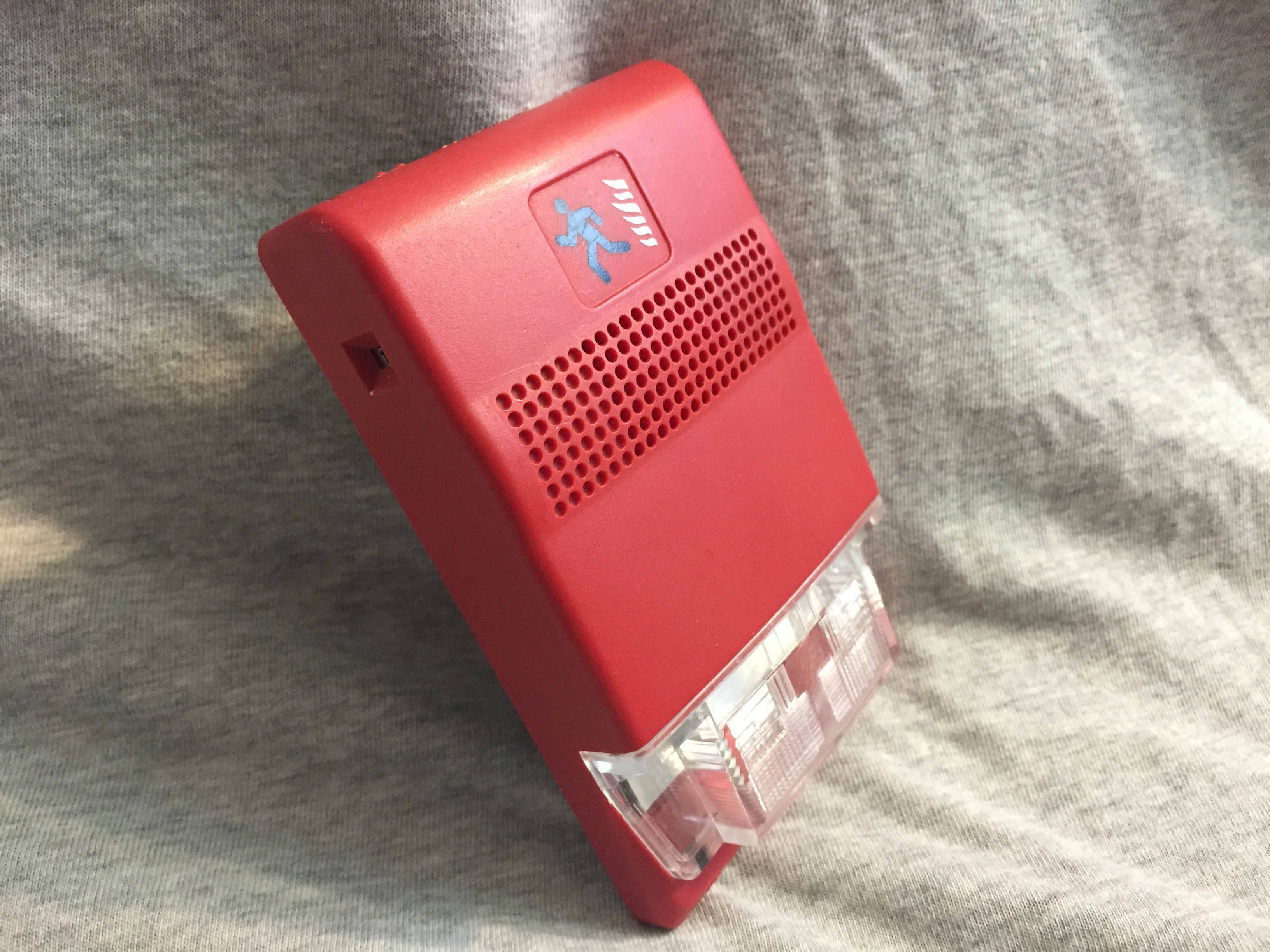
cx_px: 635
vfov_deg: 48.2
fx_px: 1064
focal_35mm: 29
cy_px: 476
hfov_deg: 61.7
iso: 250
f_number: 2.2
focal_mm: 4.15
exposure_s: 1/15
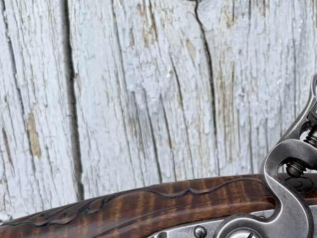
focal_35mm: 64
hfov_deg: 29.2
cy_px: 236
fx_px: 586
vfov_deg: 22.1
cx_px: 275
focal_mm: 4.25
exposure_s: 1/981
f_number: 1.8
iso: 25
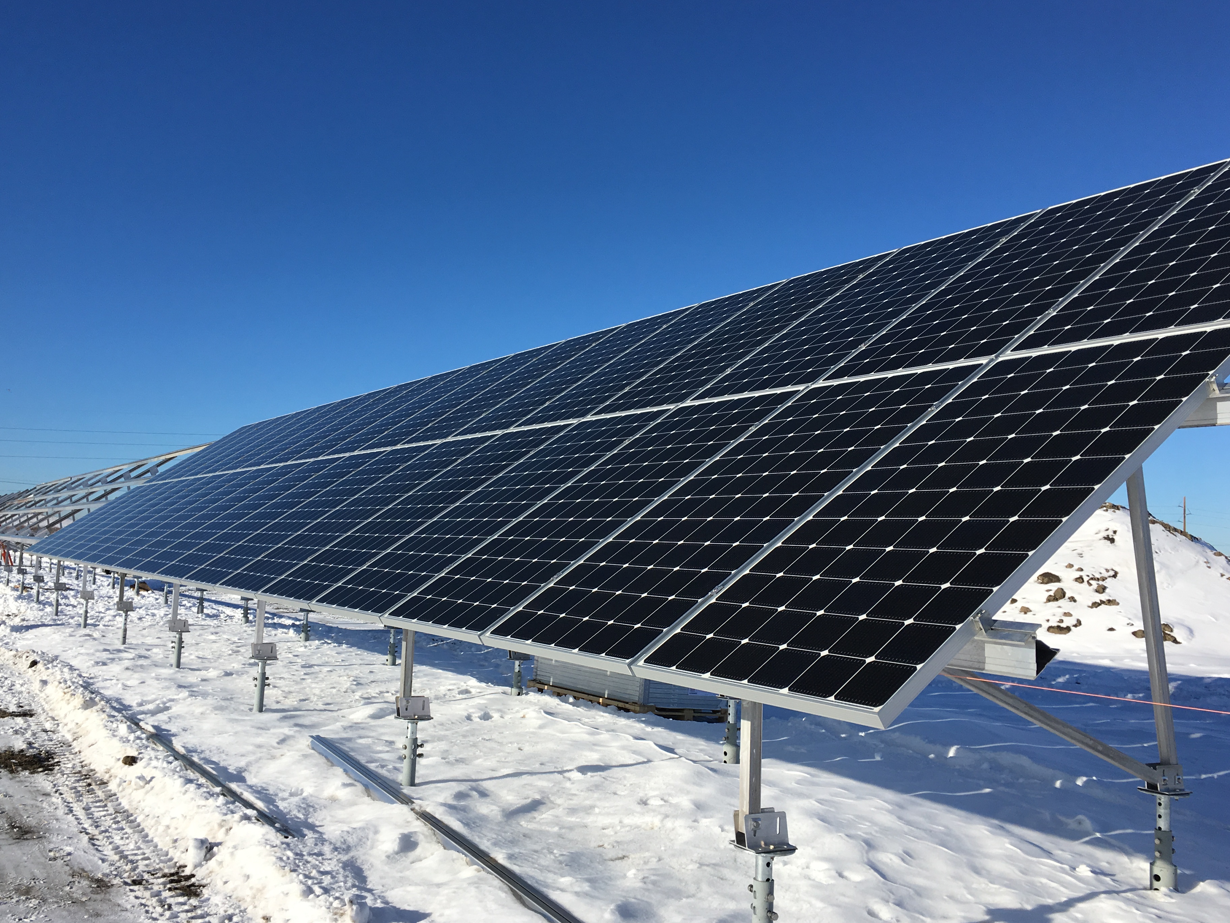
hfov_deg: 56.8
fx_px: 1137
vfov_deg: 44.2
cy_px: 439
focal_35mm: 32
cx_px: 593
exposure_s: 1/2959
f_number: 2.2
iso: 25
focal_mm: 4.15
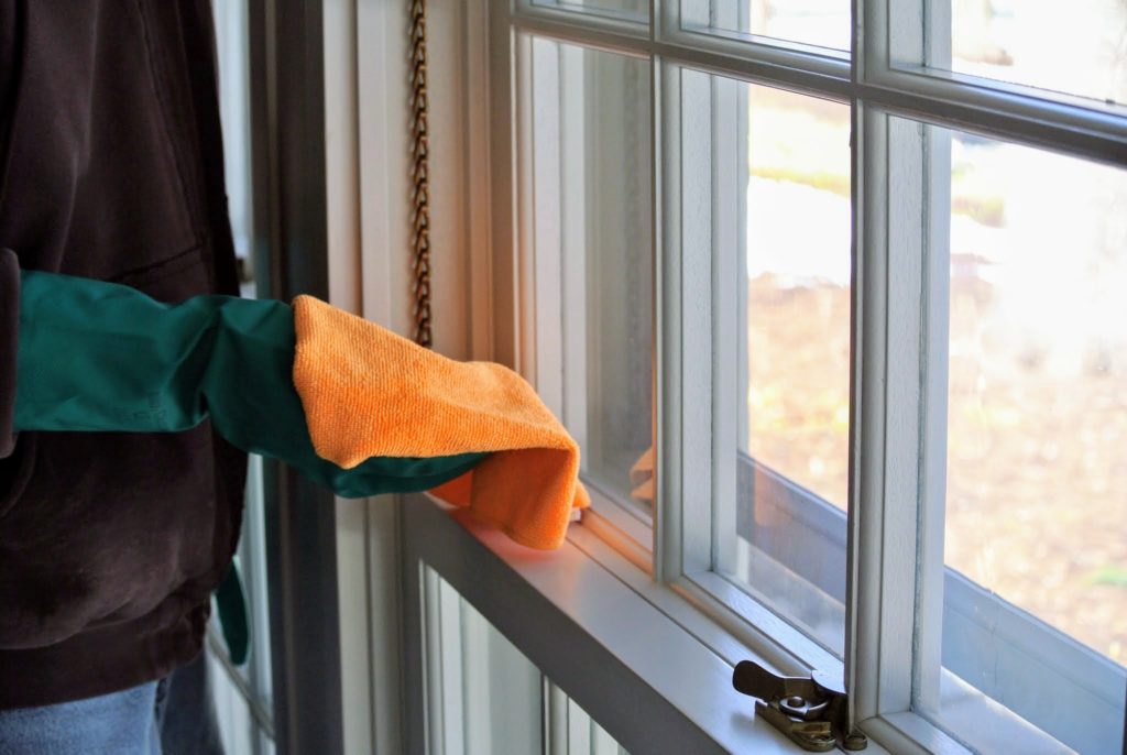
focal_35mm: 81
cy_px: 378
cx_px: 564
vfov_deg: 16.9
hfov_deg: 25.0
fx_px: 2539
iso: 110
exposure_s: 1/125
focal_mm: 30
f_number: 3.8
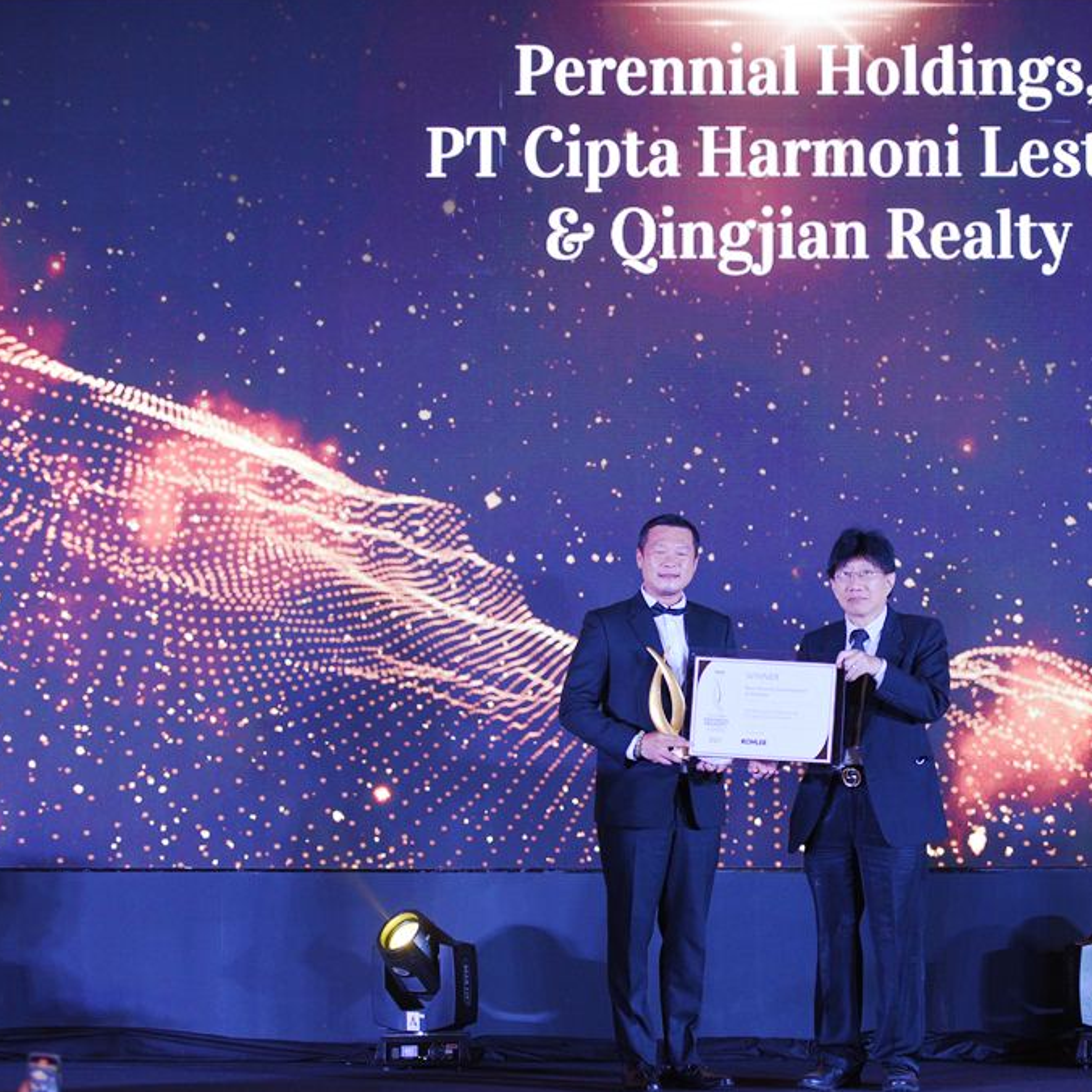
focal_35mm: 103
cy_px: 546
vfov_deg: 16.9
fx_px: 3676
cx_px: 792
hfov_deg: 16.8
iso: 1250
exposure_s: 1/200
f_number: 4
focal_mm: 80
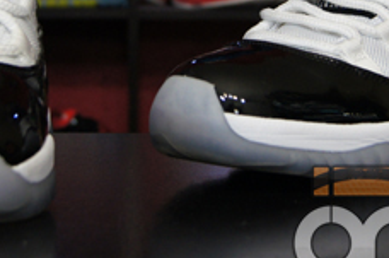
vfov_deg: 12.5
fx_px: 1154
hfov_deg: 19.1
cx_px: 194
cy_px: -45
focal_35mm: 107
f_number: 4.5
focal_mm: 28
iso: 800
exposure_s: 1/50
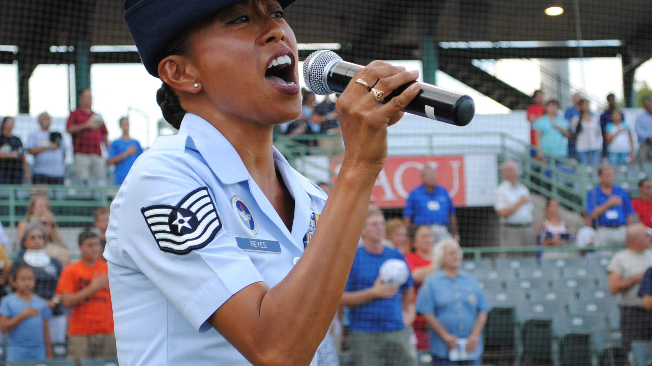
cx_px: 324
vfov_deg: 11.1
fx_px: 1884
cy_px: 184
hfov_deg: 19.6
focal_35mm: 109
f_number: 5.6
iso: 160
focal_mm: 46
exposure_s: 1/125
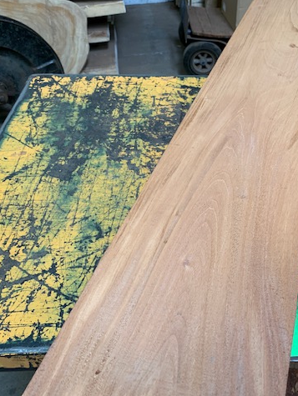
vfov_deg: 52.6
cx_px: 225
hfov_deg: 39.6
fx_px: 401
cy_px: 197
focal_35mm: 35
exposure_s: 1/82
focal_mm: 4.25
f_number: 1.8
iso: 100
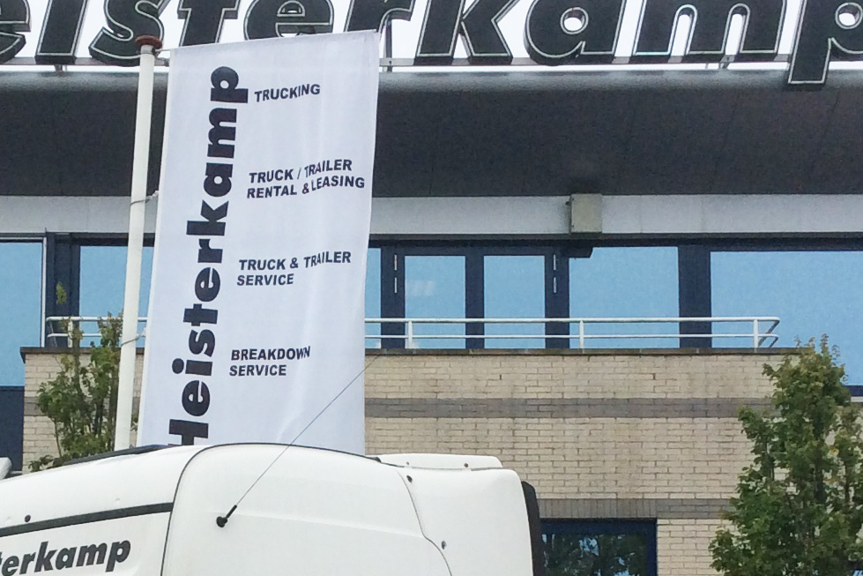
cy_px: 622
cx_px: 191
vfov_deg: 15.2
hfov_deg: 22.8
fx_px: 2110
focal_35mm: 88
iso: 32
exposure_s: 1/583
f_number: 2.4
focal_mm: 3.3
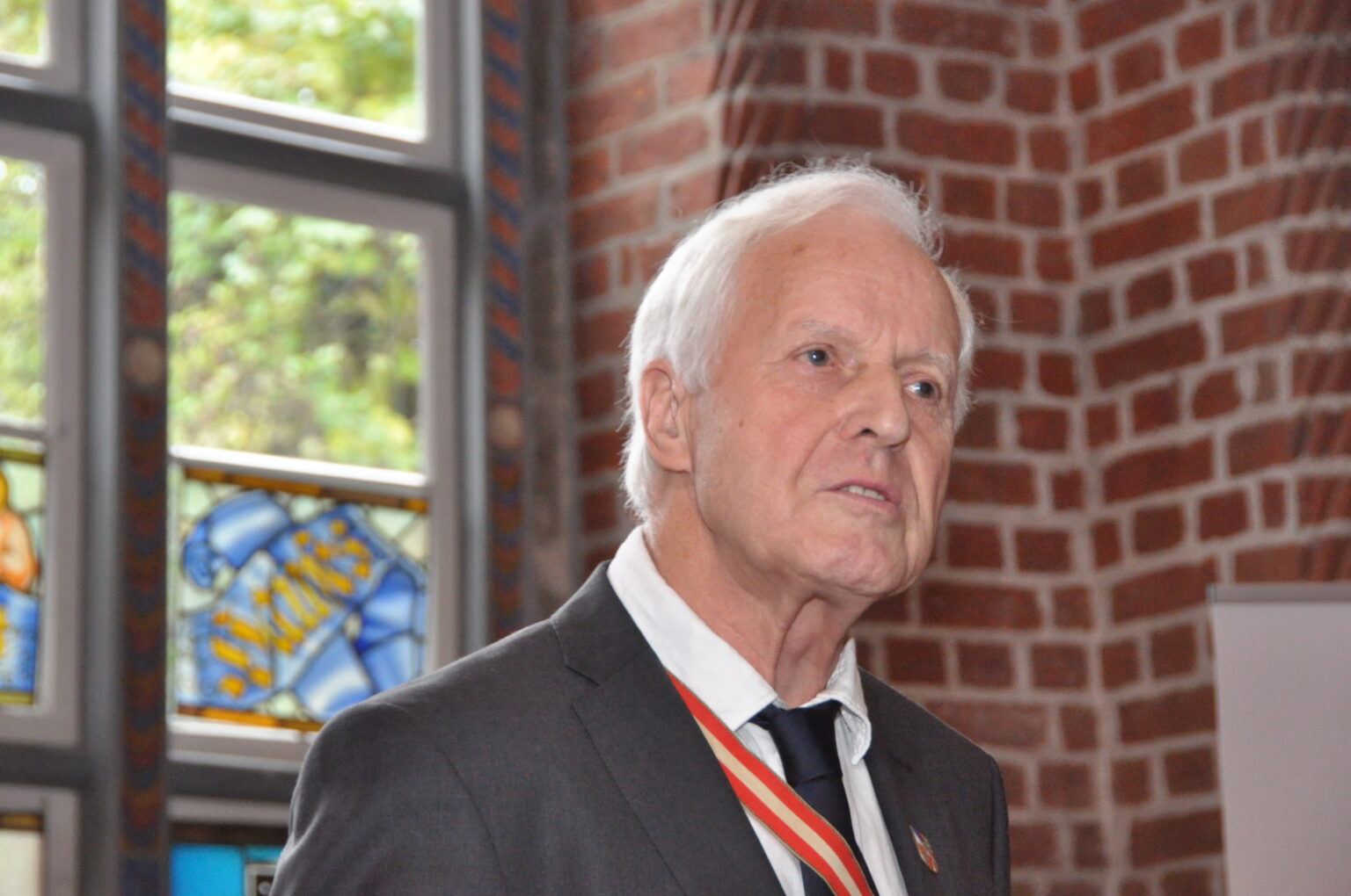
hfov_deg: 15.2
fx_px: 5060
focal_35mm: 135
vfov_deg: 10.1
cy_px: 448
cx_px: 676
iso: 2500
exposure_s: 1/60
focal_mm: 90
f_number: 8
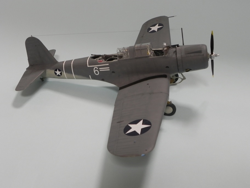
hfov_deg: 45.8
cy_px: 94
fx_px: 296
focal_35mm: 41
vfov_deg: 35.1
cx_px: 125
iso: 227
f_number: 3.2
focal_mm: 7.3
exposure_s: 1/30
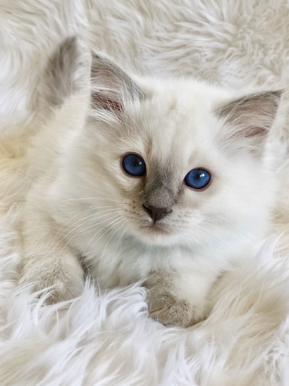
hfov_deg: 22.9
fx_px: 712
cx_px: 154
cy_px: 193
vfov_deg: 30.3
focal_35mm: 64
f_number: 2.8
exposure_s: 1/30
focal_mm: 6.6
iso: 25
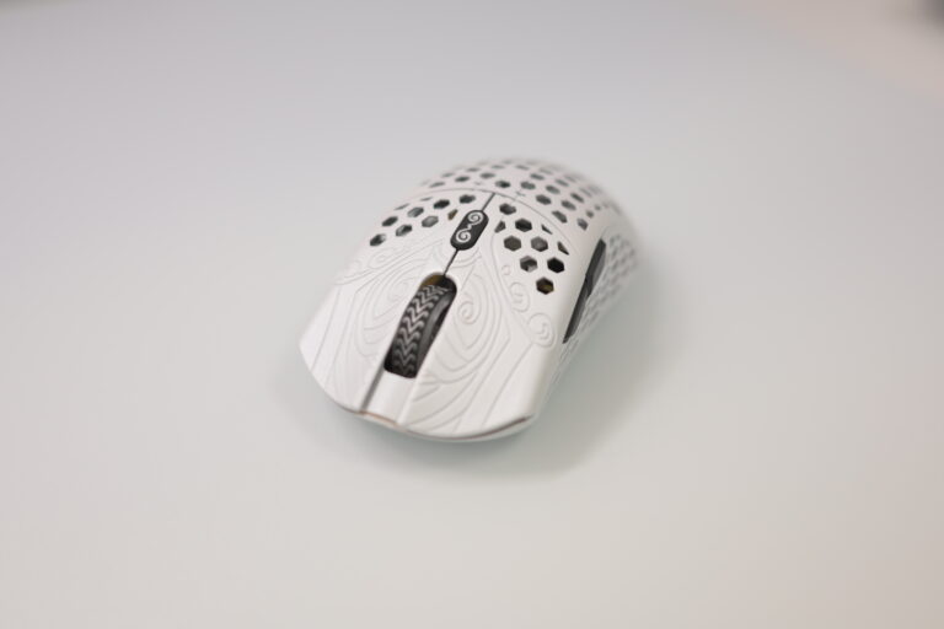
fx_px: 1049
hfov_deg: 48.5
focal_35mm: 40
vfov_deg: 33.4
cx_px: 472
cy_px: 314
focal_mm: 40
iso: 320
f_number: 2.8
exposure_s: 1/125
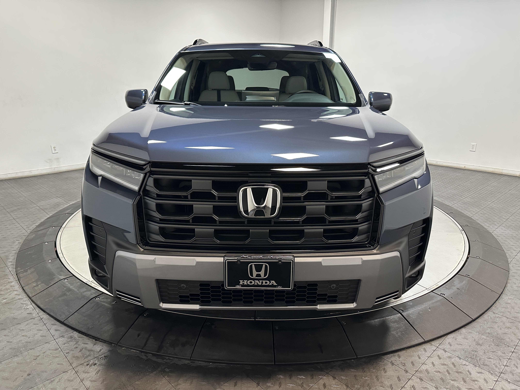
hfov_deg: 71.6
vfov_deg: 56.8
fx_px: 361
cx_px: 260
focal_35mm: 24
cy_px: 195
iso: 400
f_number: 1.78
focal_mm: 6.86
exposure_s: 1/60
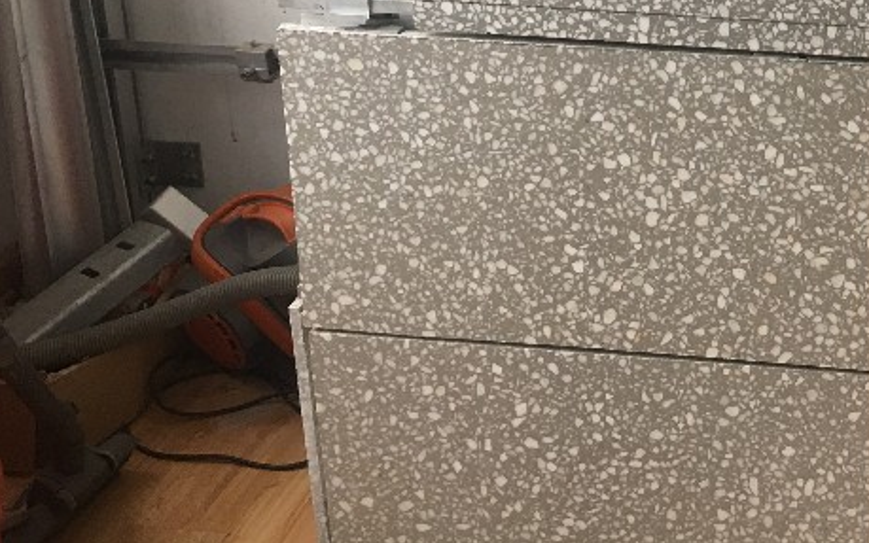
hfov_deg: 28.0
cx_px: 945
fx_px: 1587
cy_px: -148
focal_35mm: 67
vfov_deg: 18.2
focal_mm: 4.15
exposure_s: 1/33
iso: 40
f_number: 2.2
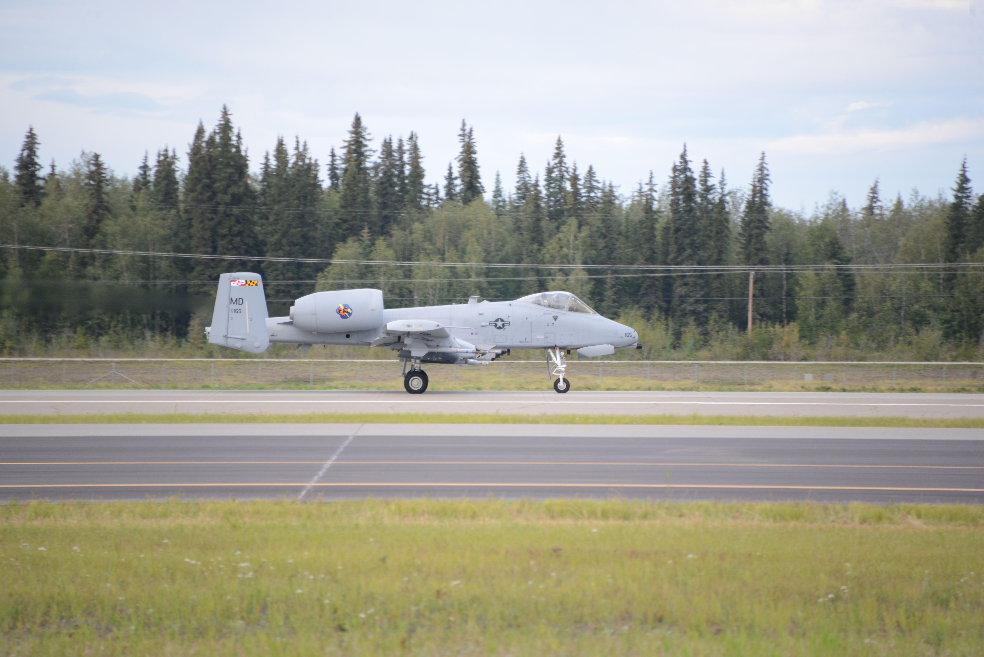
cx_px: 492
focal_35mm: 300
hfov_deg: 6.9
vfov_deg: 4.6
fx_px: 8203
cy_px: 328
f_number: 5.6
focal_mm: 300
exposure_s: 1/640
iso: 800
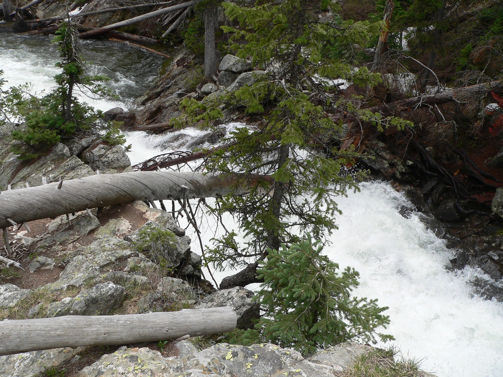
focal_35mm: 36
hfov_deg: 51.4
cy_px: 188
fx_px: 523
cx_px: 252
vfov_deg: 39.7
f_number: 4
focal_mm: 6
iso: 80
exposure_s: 1/320
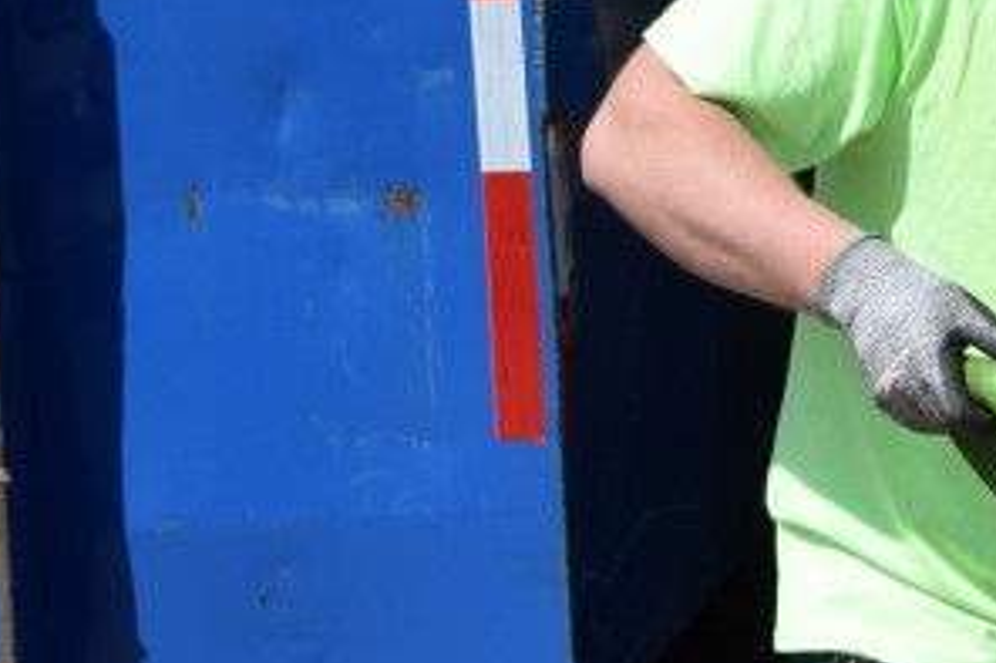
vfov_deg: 7.3
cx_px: 1830
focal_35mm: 187
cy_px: 663
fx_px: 5171
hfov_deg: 10.3
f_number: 8
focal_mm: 32
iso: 200
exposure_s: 1/640
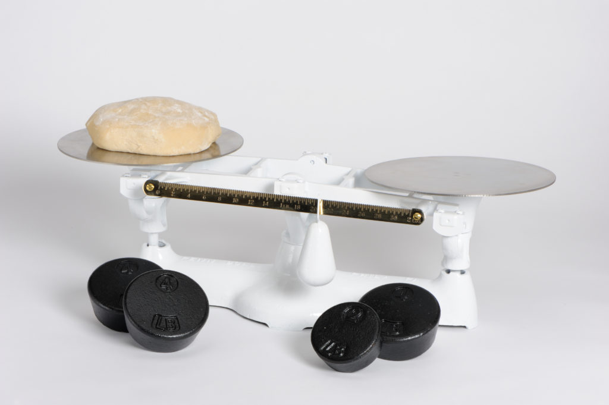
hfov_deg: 19.5
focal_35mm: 105
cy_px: 202
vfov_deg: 13.0
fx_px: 1775
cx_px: 304
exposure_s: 1/125
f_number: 29
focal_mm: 105
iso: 200
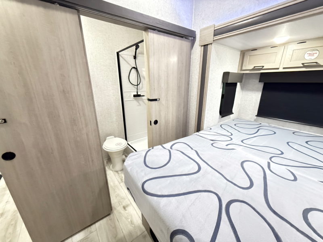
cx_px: 162
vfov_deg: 85.7
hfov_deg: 102.1
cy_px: 121
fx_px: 131
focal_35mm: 14
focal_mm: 2.22
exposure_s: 1/60
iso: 1000
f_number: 2.2
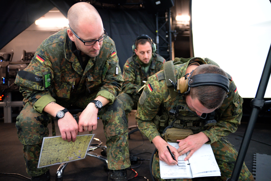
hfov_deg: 73.7
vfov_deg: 53.2
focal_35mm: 24
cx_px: 136
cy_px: 90
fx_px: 181
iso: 6400
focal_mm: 24
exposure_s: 1/30
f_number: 2.8
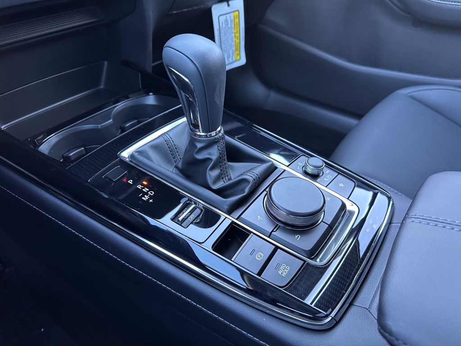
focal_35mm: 24
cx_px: 230
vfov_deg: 56.8
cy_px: 173
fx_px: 320
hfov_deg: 71.6
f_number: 1.78
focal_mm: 6.86
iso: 400
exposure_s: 1/56
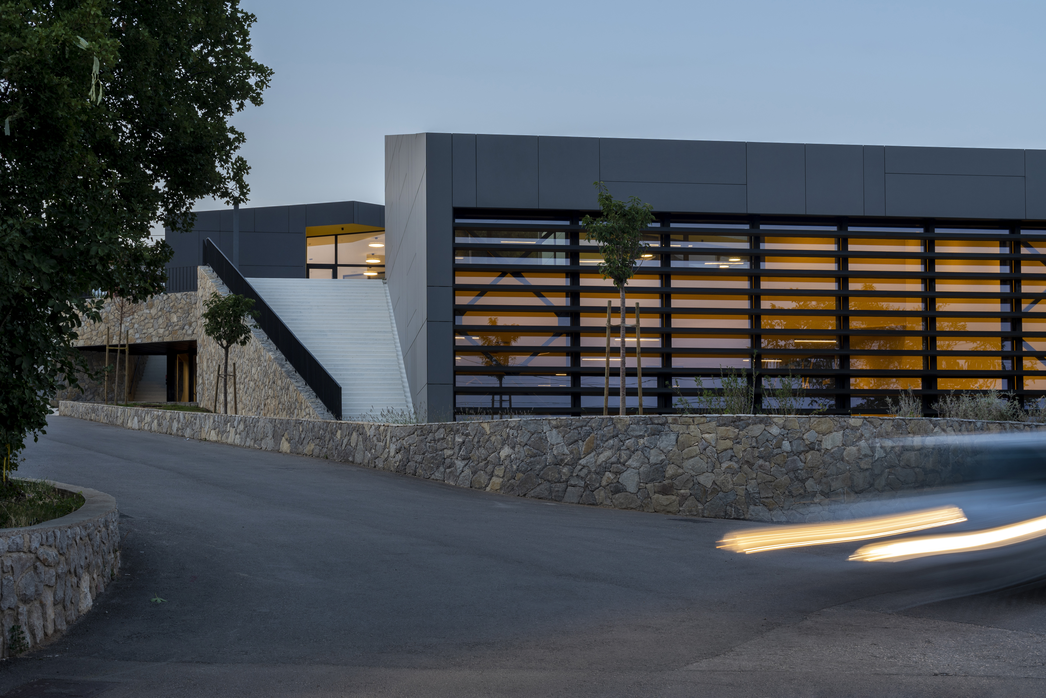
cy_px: 349
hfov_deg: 39.6
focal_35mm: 50
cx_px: 523
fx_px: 1453
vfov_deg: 27.0
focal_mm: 50
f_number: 16
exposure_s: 1/2
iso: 100
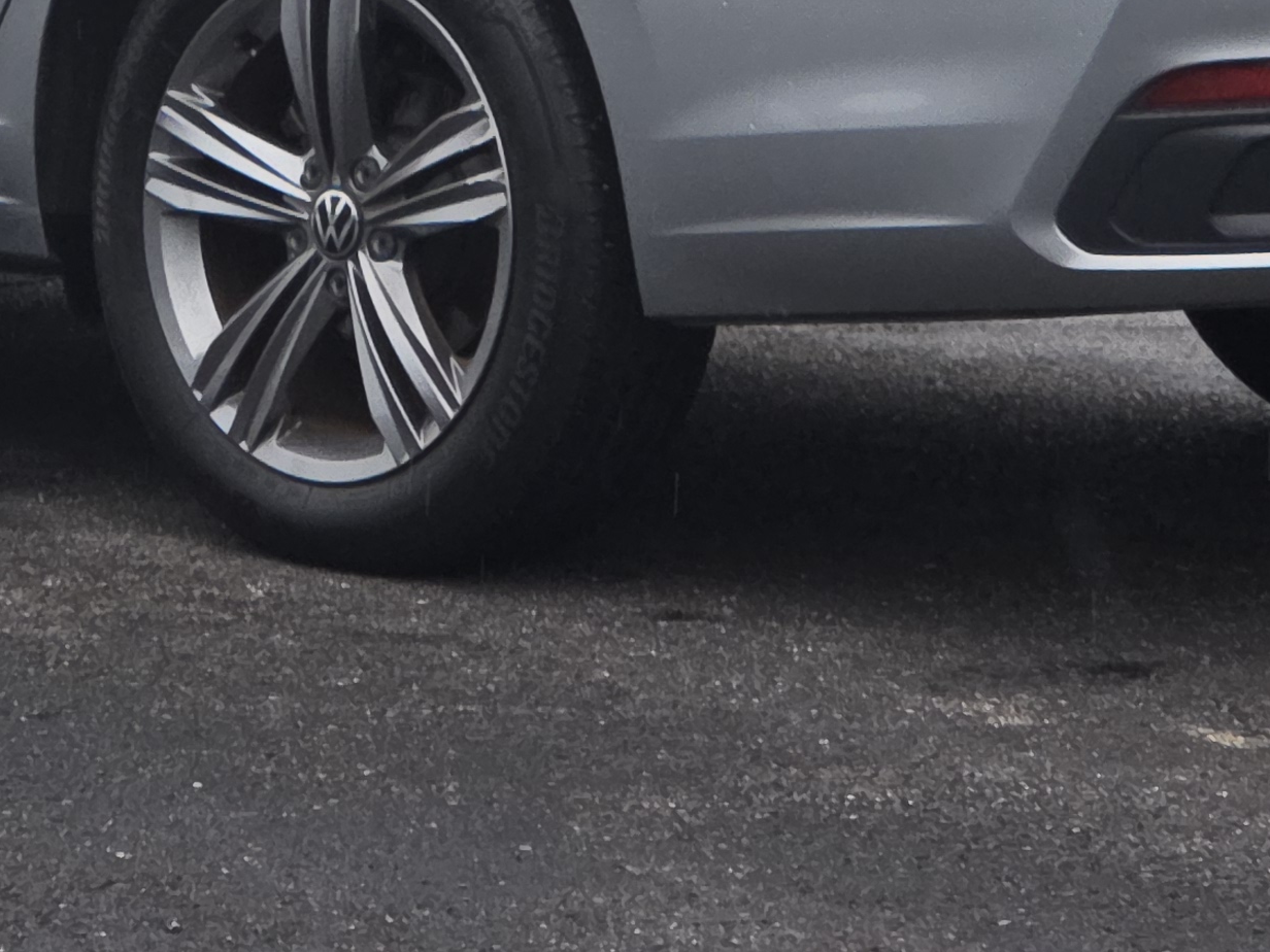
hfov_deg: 8.8
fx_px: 8218
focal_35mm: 224
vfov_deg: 6.5
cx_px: 343
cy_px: -590
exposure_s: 1/254
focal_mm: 7
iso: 25
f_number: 2.4
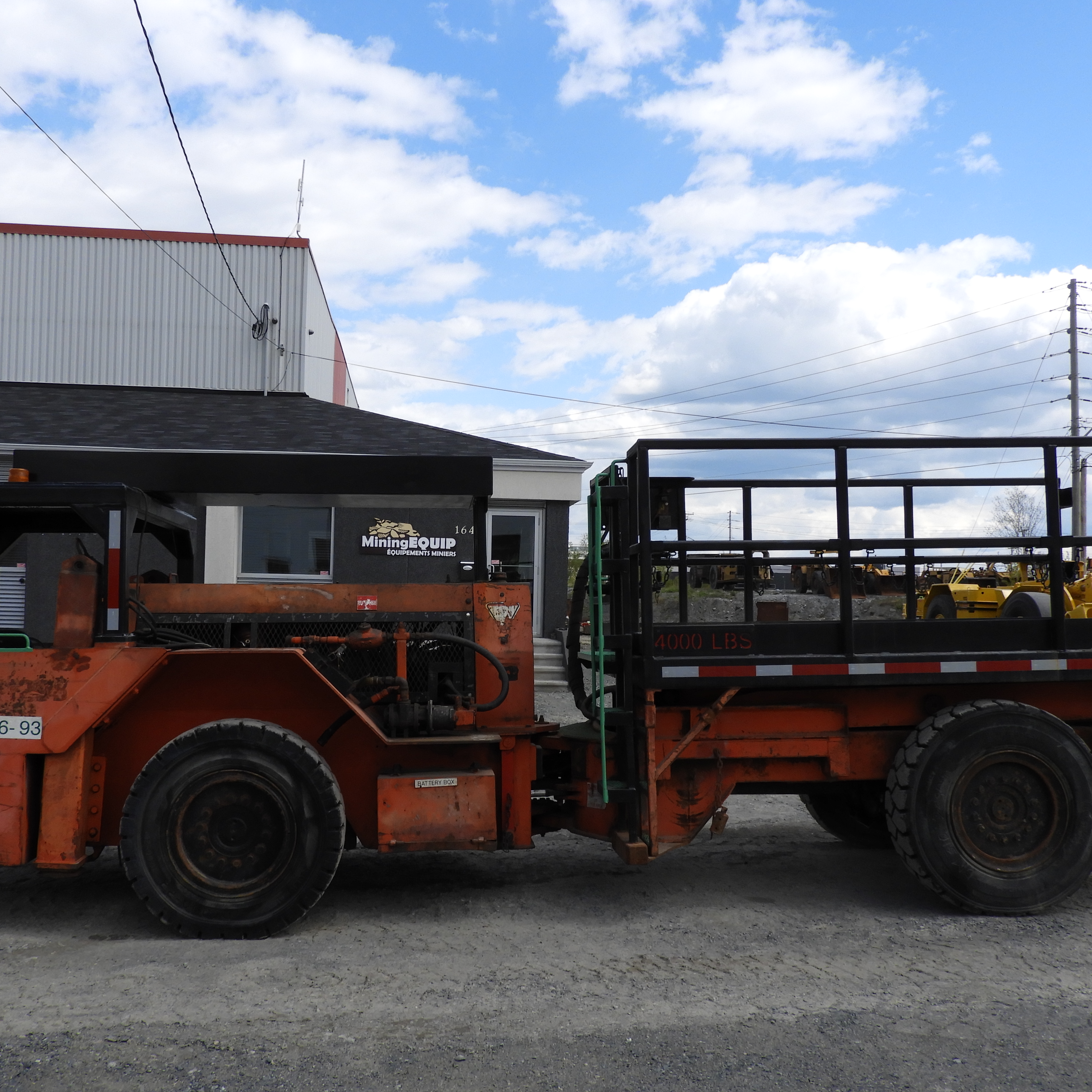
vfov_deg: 51.1
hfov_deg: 51.1
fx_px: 1142
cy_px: 559
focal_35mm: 32
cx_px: 514
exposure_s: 1/1250
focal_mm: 4.3
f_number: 3.3
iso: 100
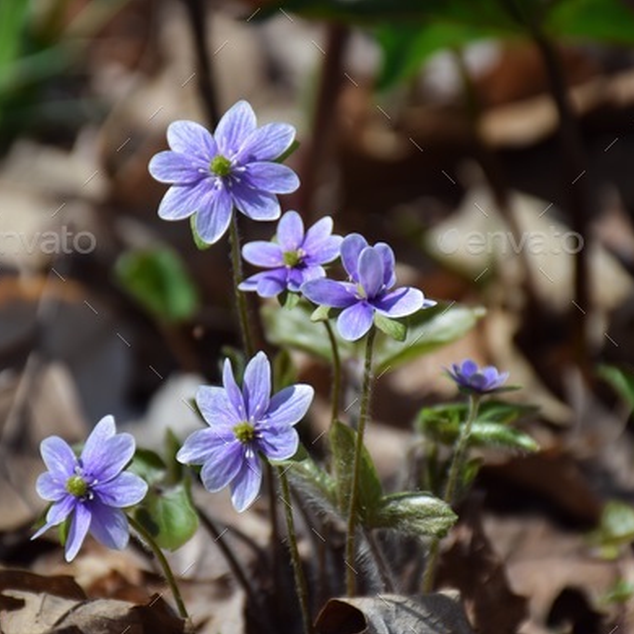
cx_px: 262
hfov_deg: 6.5
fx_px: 5595
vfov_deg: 6.5
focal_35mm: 270
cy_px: 318
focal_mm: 140
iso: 100
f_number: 7.1
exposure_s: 1/250
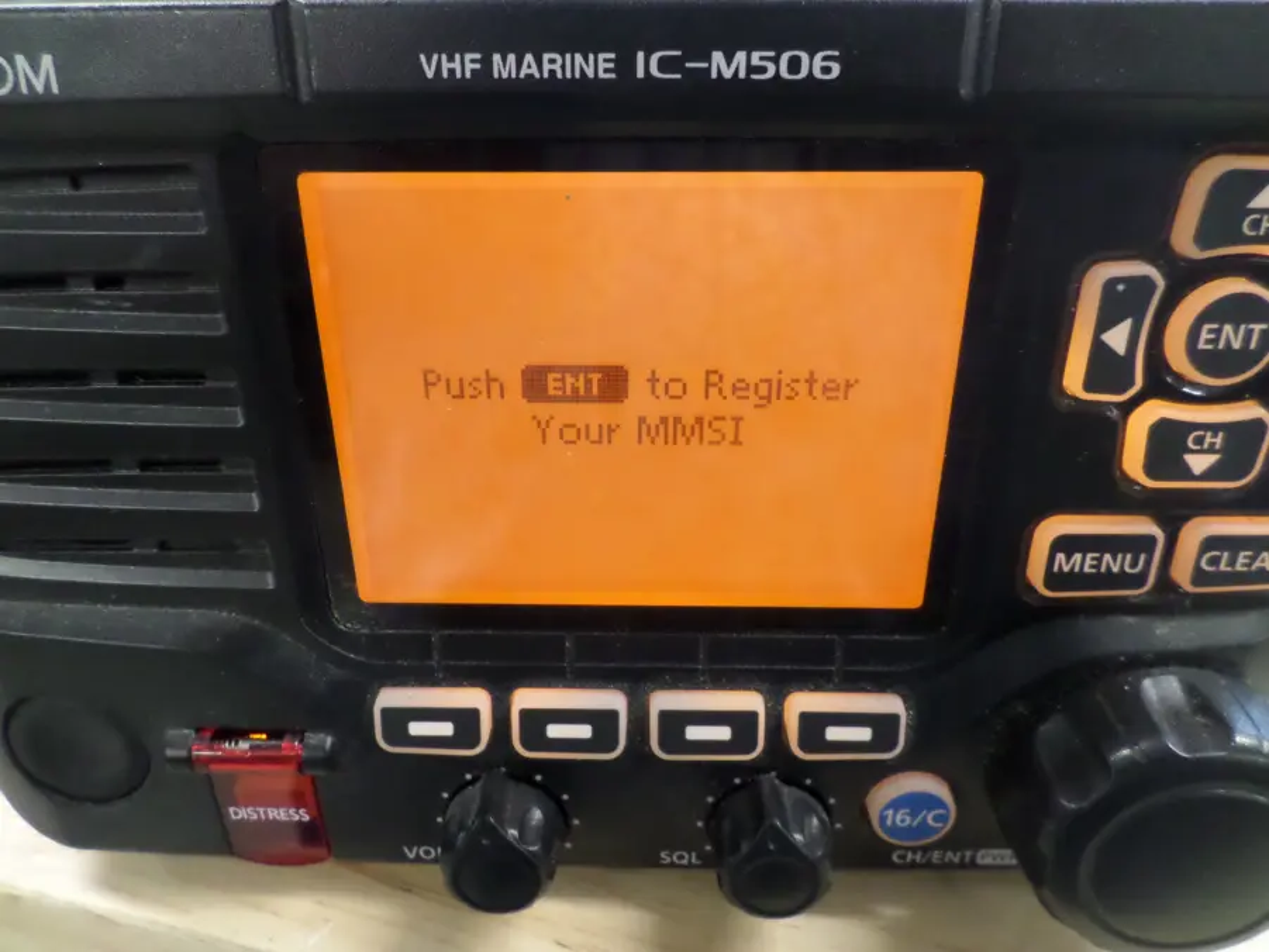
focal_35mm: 25
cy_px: 476
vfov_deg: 54.9
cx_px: 634
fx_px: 917
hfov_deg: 69.4
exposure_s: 1/30
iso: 400
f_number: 2.5
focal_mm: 4.5
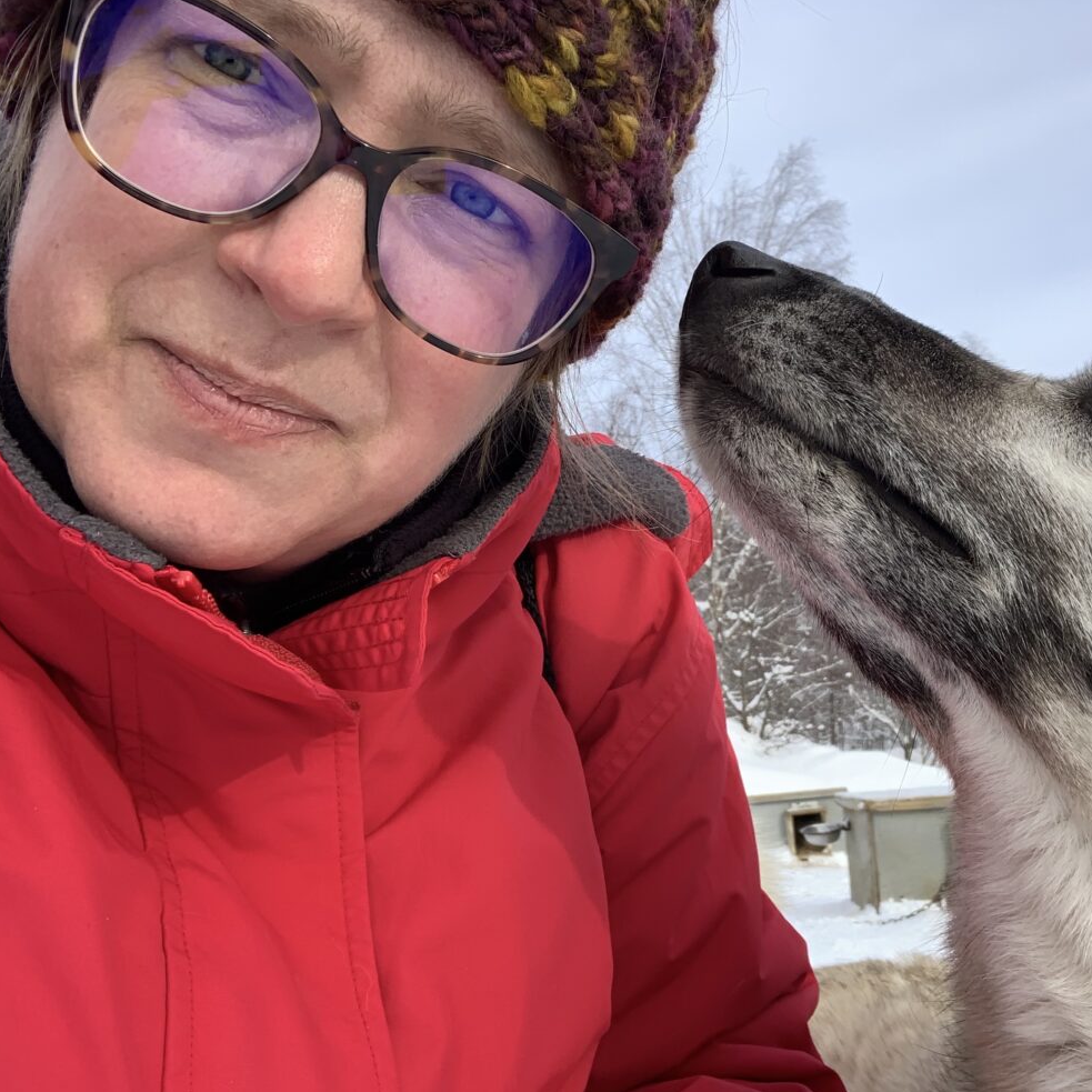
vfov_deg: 43.9
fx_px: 1356
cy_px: 545
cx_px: 694
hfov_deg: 43.5
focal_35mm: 38
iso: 16
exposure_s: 1/507
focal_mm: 2.87
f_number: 2.2
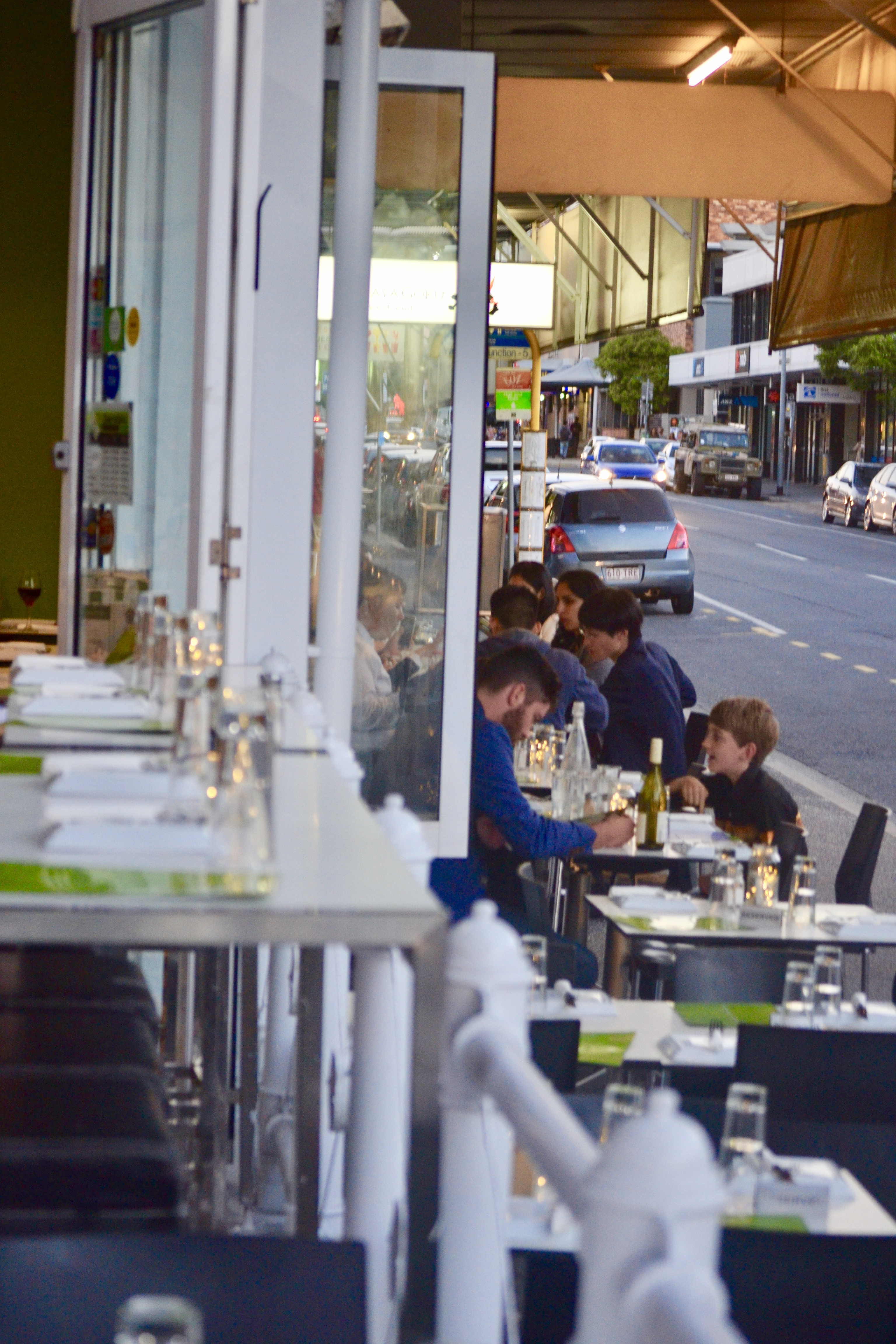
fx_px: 3472
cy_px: 672
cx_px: 448
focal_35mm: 93
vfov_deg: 21.9
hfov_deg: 14.7
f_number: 4.2
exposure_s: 1/60
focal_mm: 62
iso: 640
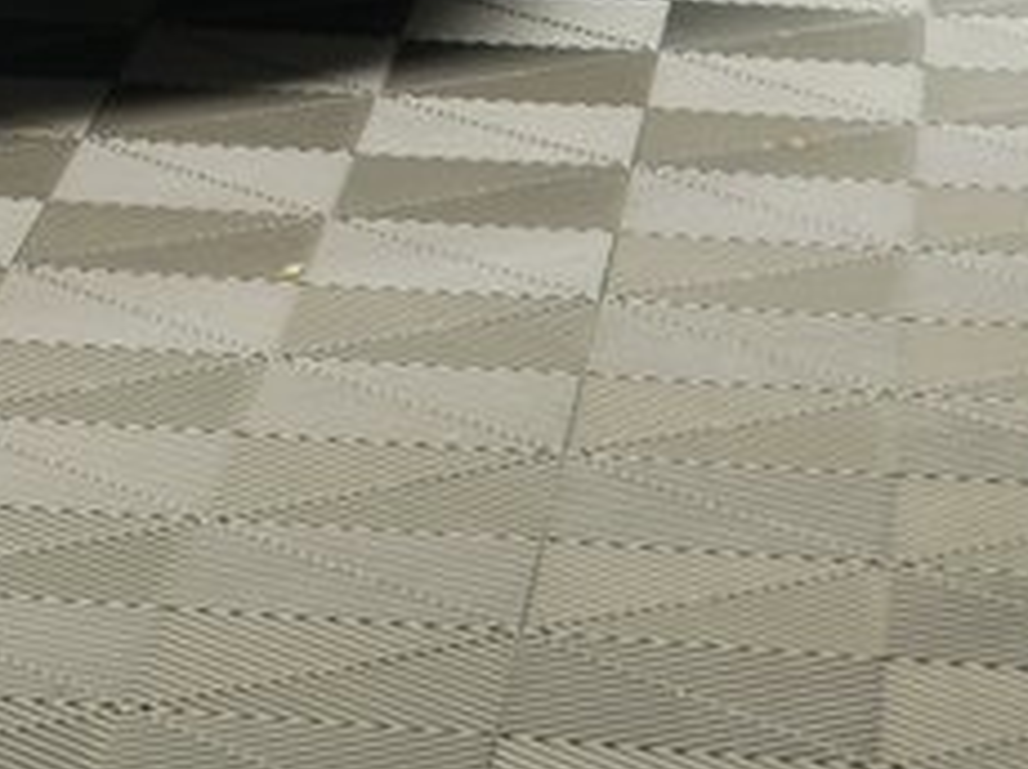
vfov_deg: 7.0
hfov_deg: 9.1
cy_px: -733
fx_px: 6082
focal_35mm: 205
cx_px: -1059
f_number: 4.3
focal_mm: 23
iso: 250
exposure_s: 1/250
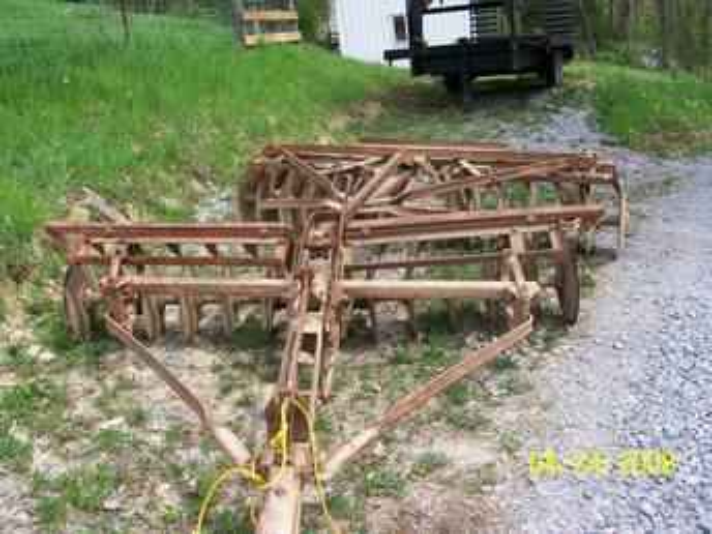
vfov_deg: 41.8
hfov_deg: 54.0
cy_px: 267
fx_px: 699
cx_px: 356
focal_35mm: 34
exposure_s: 1/263
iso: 80
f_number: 5.1
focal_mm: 5.6
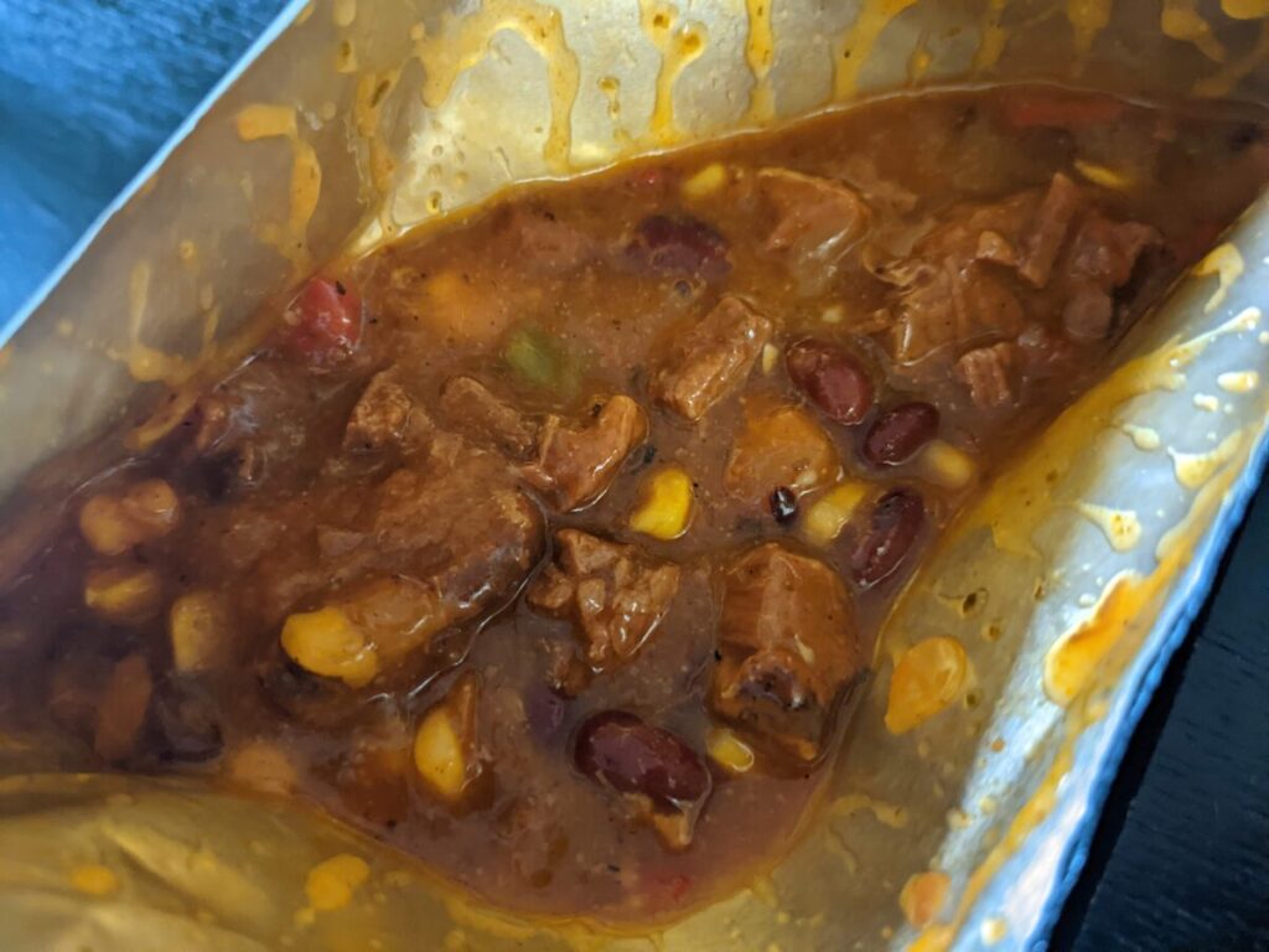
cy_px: 476
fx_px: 990
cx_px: 634
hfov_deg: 65.3
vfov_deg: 51.4
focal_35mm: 27
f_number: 1.73
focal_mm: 4.38
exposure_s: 1/30.2
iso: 262
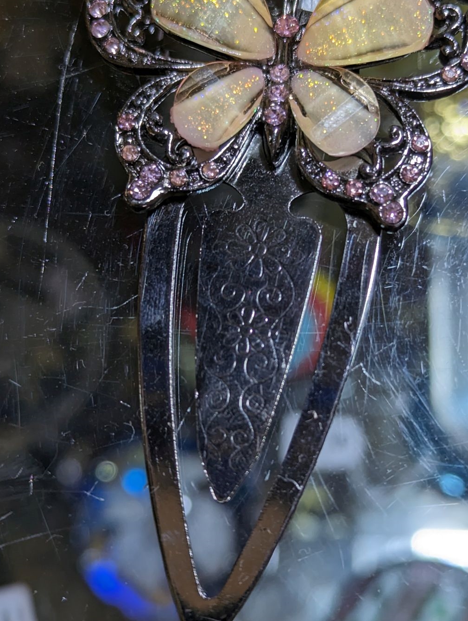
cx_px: 282
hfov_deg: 20.2
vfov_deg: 26.6
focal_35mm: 73
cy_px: 241
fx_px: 1312
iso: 42
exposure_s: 1/99.9
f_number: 1.85
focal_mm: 6.81
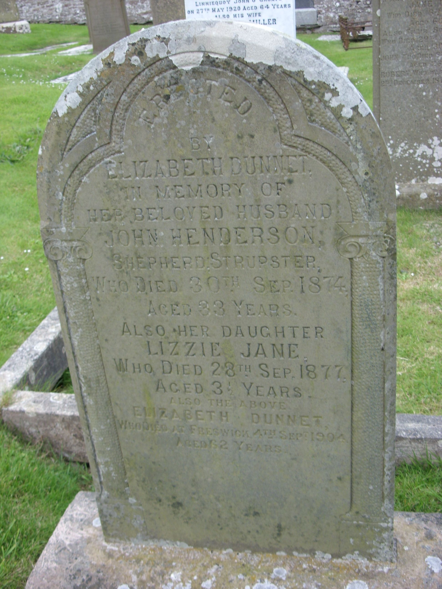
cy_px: 294
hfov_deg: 31.5
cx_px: 221
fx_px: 783
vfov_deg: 41.2
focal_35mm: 46
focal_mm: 7.6
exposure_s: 1/42
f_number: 2.9
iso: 50
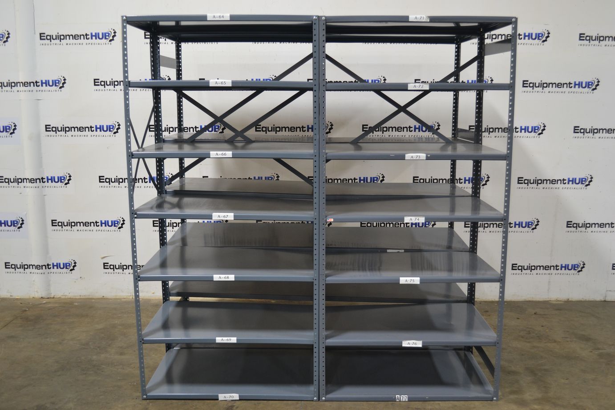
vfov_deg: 36.9
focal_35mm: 36
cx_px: 308
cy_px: 205
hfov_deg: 53.1
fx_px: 615
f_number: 4
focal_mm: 24
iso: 400
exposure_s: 1/25
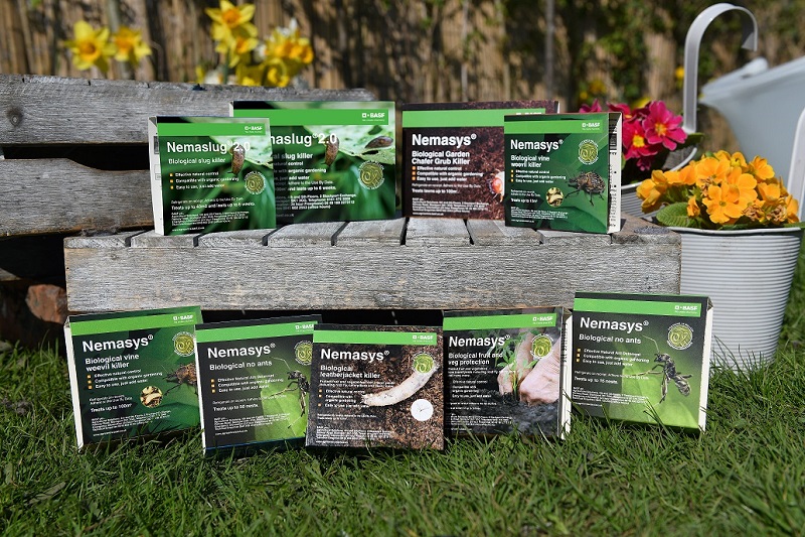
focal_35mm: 38
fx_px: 849
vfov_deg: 35.0
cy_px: 268
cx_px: 402
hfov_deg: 50.7
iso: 160
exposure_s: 1/640
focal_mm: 38
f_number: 5.6
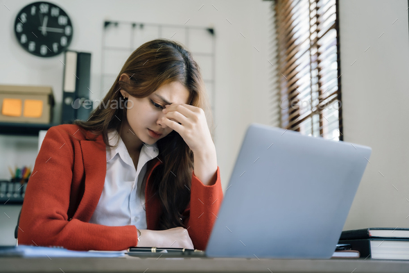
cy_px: 136
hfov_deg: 37.5
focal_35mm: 53
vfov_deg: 25.5
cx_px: 204
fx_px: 603
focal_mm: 53.1
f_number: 2.8
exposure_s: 1/160
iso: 400
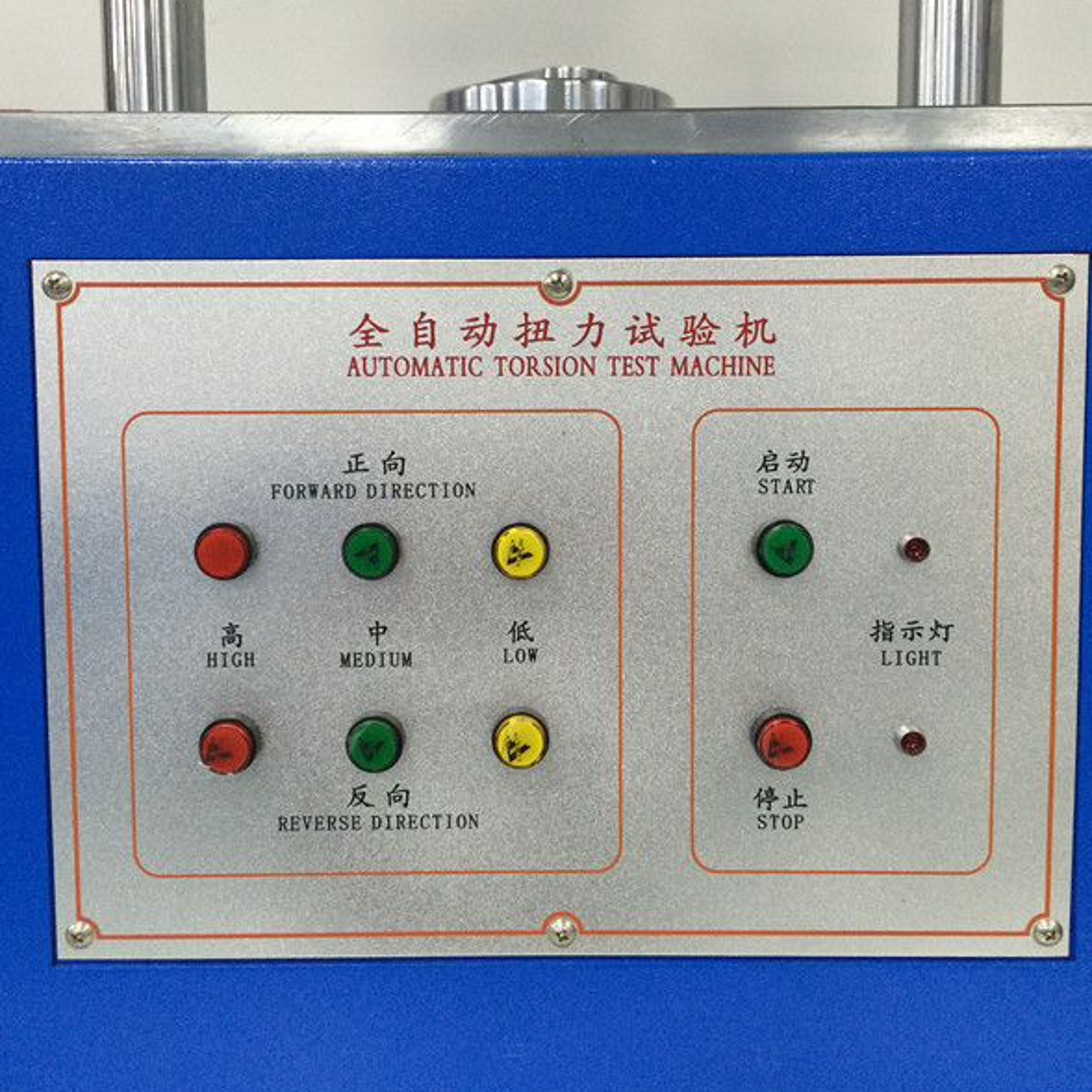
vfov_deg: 45.9
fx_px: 1285
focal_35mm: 36
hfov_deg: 46.0
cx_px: 552
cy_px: 463
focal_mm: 4.12
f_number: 2.2
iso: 64
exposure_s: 1/30
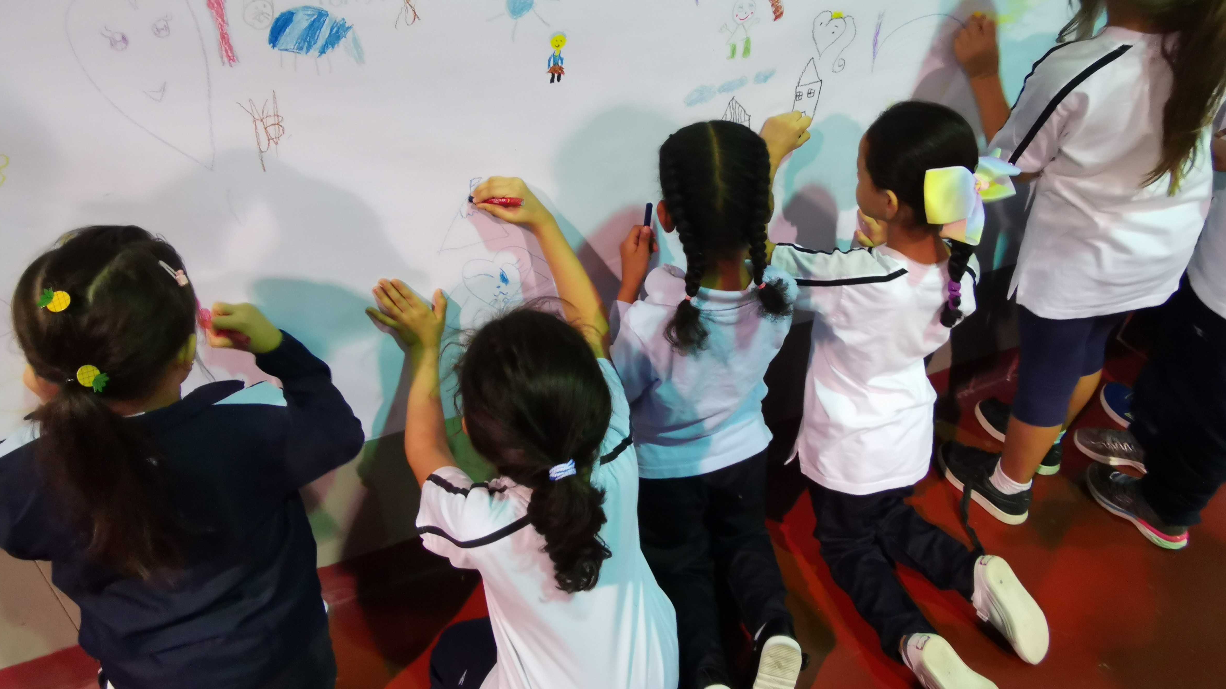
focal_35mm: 26
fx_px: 845
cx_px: 642
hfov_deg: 71.9
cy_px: 278
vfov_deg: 44.2
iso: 640
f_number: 2.2
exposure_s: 1/30
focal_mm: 2.35
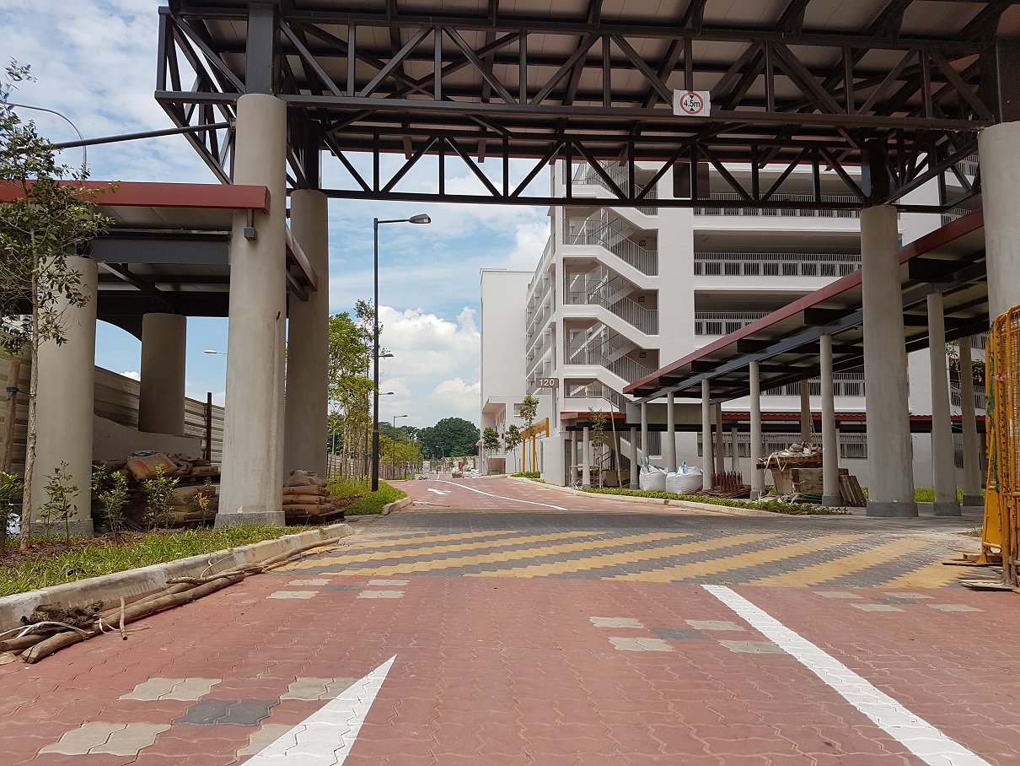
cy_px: 383
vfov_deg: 53.1
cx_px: 510
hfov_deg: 67.3
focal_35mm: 26
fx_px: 766
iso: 40
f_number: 1.7
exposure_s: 1/2224
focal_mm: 4.2
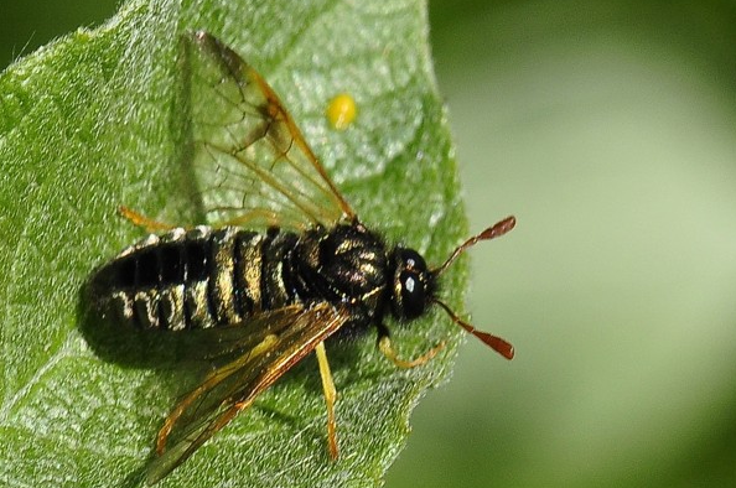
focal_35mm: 210
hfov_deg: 9.8
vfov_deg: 6.5
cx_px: 388
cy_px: 269
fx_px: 4280
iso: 320
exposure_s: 1/320
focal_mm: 105
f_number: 13
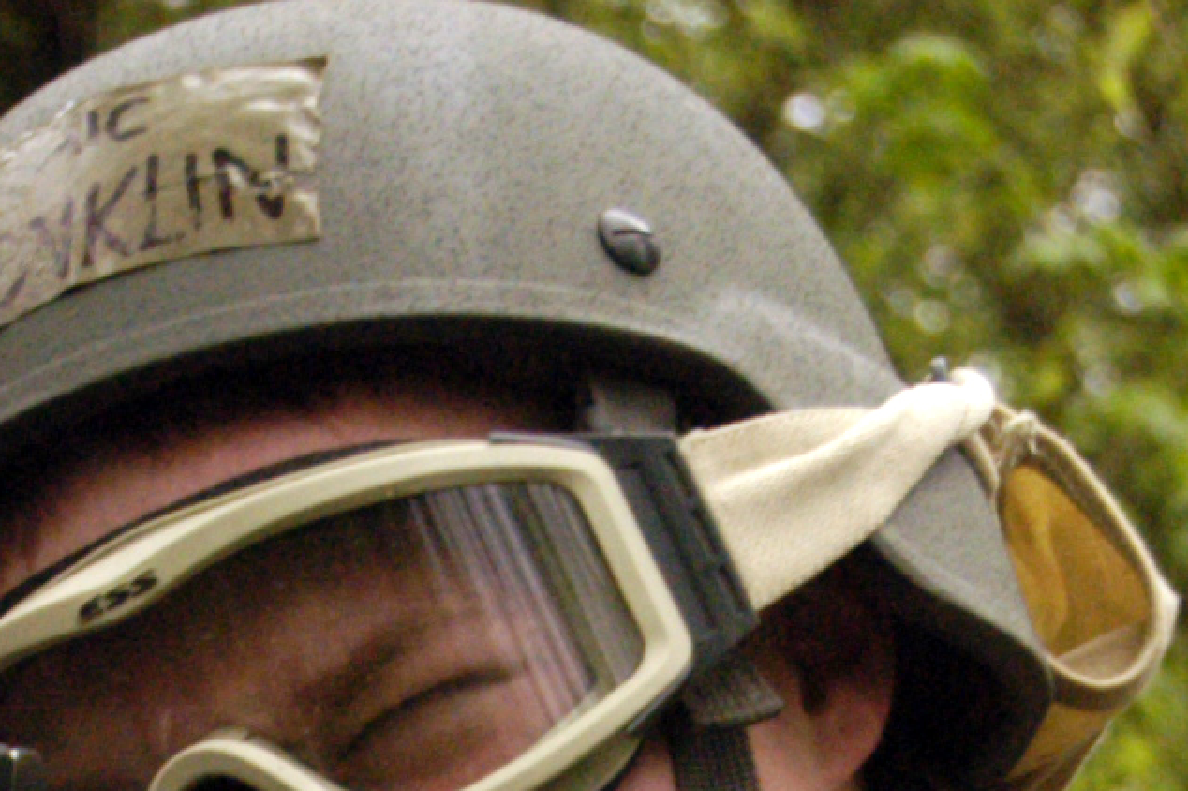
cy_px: 1588
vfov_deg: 3.5
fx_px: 12908
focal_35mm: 391
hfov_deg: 5.3
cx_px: 305
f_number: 5.6
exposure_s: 1/500
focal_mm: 55
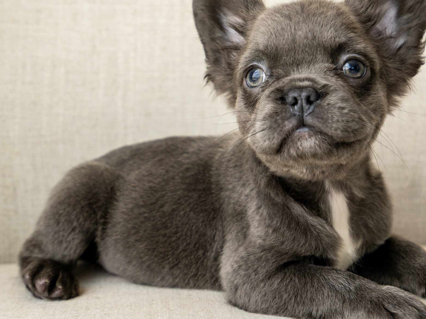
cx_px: 250
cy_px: 130
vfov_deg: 22.9
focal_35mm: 64
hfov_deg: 30.2
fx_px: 788
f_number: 4
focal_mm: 35
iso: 100
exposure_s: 1/80
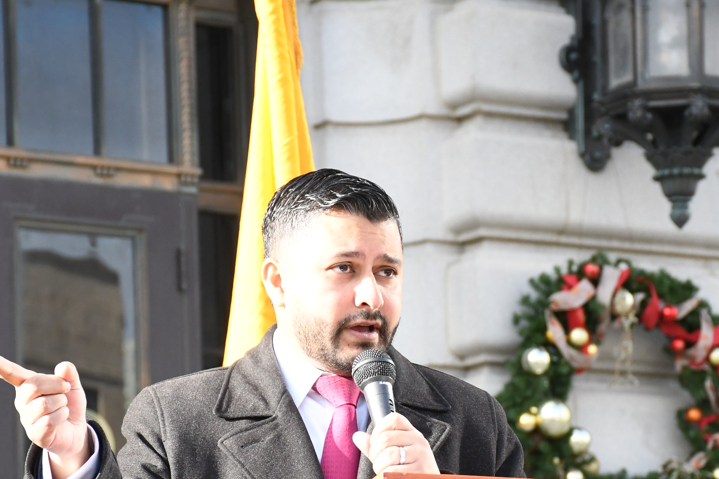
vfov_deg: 6.6
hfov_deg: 9.9
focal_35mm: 208
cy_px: 386
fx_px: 4153
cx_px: 420
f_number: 7.1
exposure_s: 1/800
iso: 1250
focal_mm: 75
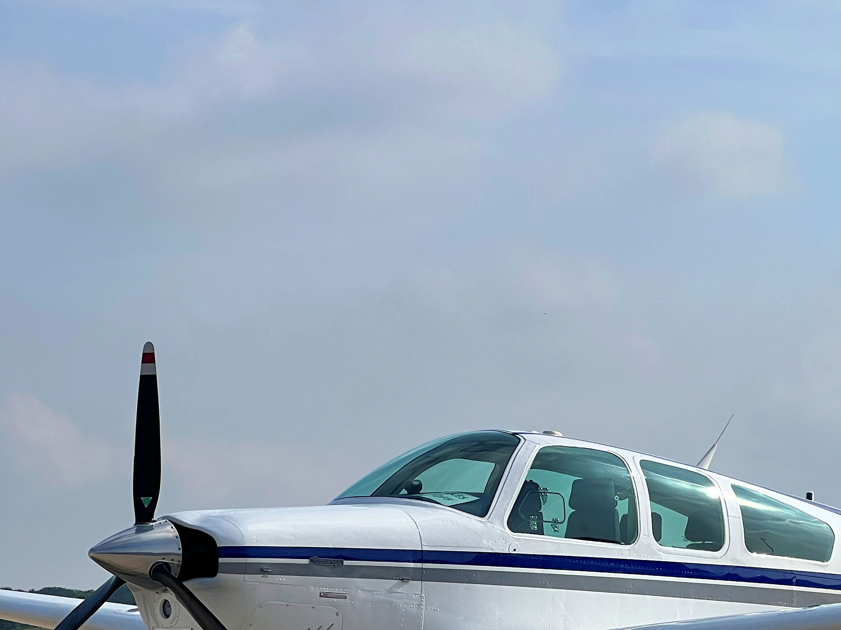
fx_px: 3741
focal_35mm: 154
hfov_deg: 12.8
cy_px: 496
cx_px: 657
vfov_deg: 9.6
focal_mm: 9
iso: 32
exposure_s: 1/2096
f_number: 2.8
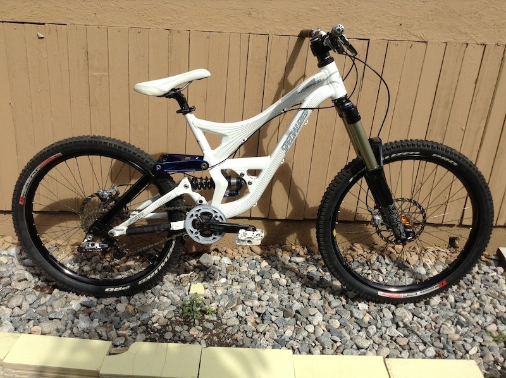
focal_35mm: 33
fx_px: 482
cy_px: 189
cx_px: 253
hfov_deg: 55.4
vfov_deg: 42.9
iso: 32
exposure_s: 1/1610
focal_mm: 3.3
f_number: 2.4
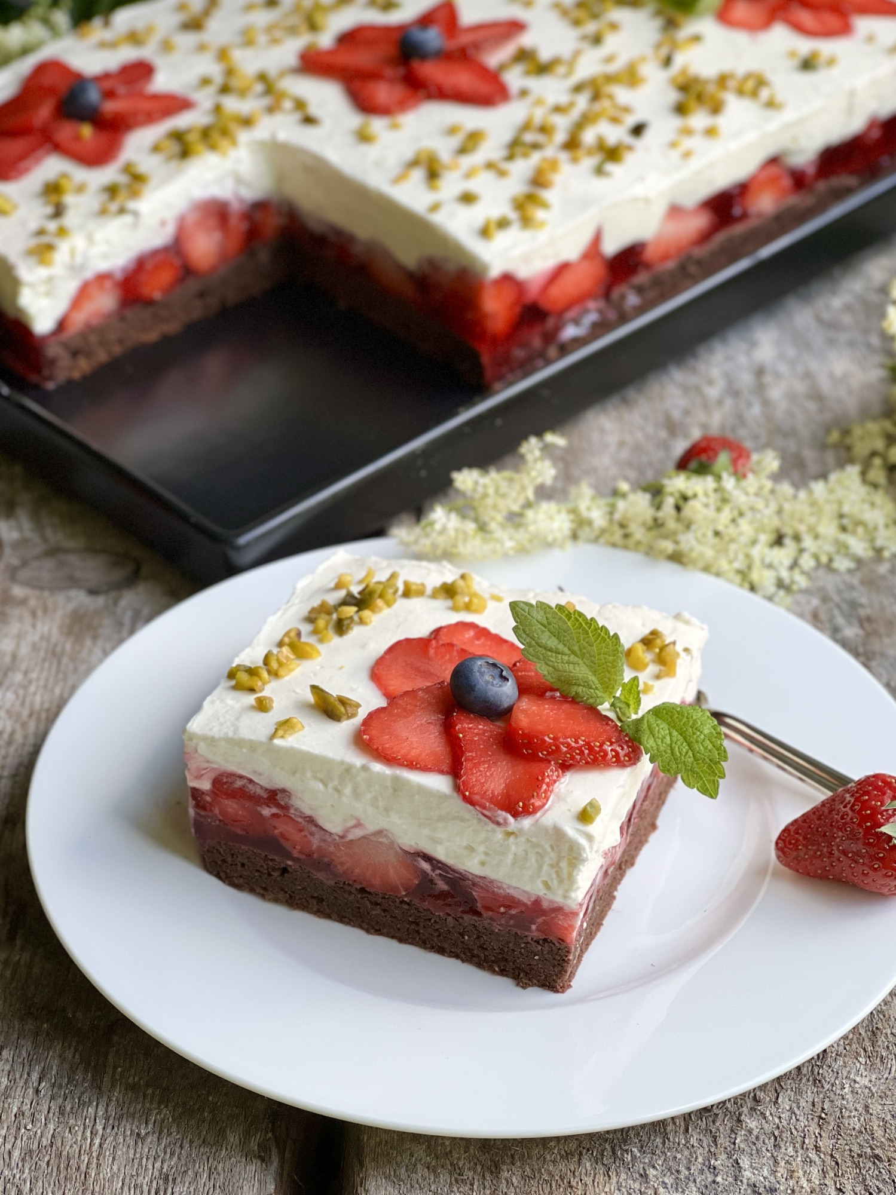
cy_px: 598
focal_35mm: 77
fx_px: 2659
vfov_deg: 25.3
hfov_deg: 19.1
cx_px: 448
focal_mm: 9
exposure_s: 1/121
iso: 100
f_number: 2.8
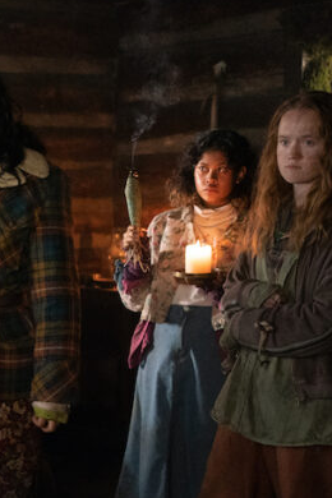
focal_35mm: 92
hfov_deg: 13.7
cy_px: 336
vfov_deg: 22.0
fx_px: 1273
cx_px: -208
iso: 5000
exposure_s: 1/200
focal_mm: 35
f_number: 2.5
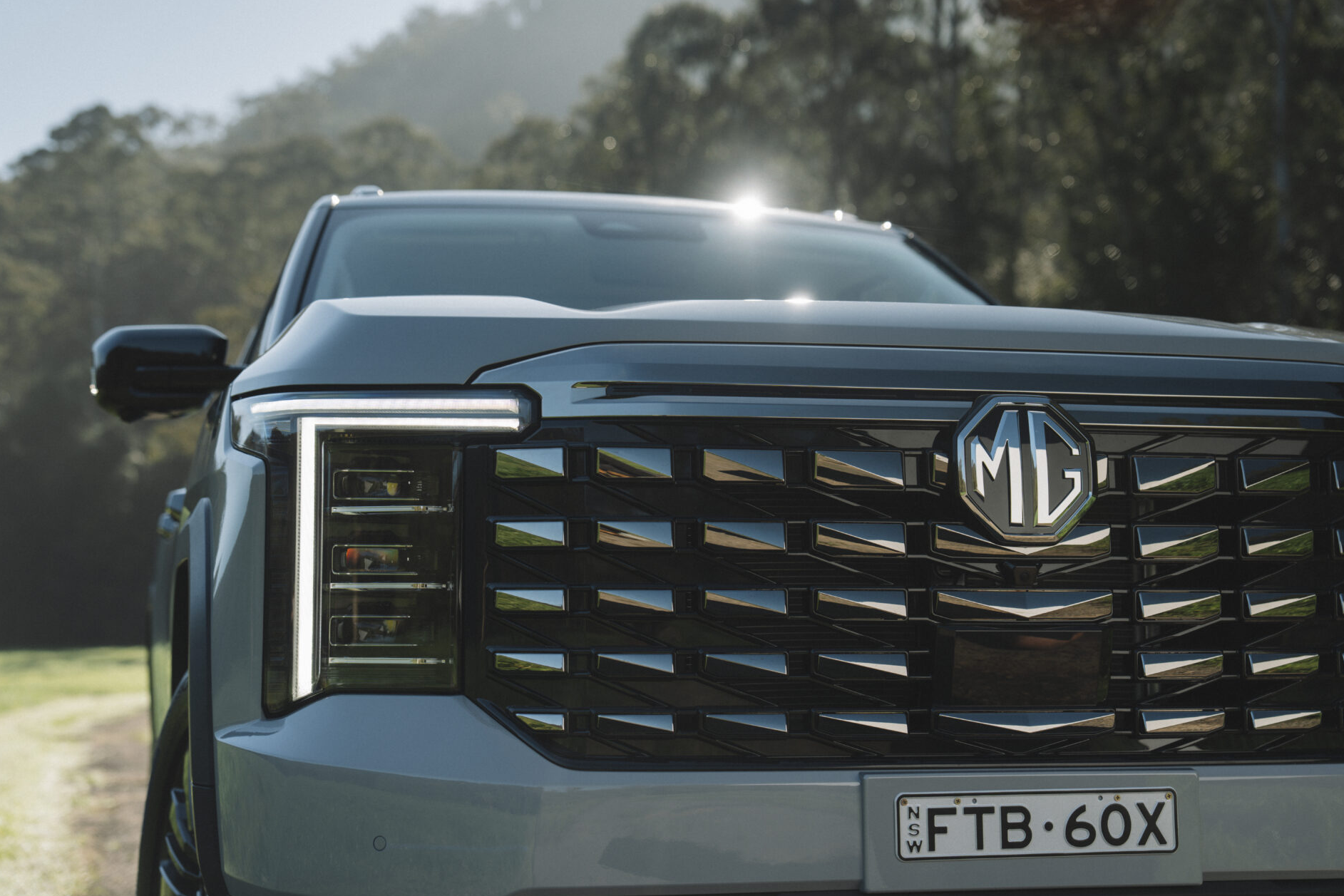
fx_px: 2053
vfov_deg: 24.6
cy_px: 449
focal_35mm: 55
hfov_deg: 36.2
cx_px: 664
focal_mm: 54
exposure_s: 1/250
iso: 100
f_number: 3.2
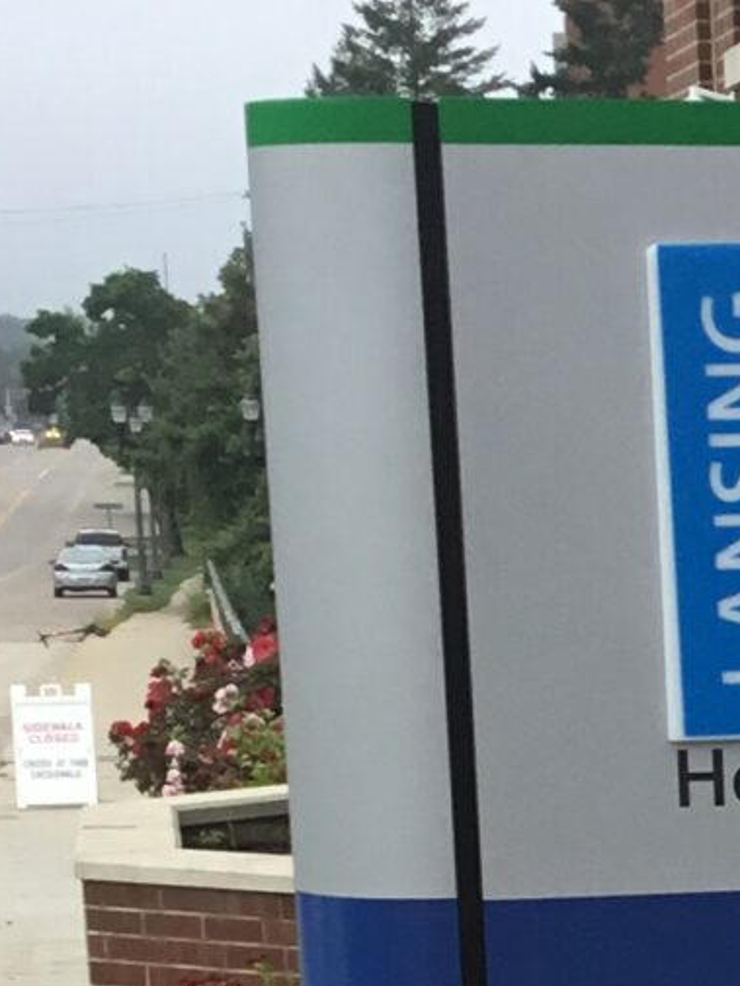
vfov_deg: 12.2
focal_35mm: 157
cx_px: 1382
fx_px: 4473
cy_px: 1296
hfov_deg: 9.0
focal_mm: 3.3
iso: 25
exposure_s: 1/485
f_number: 2.4
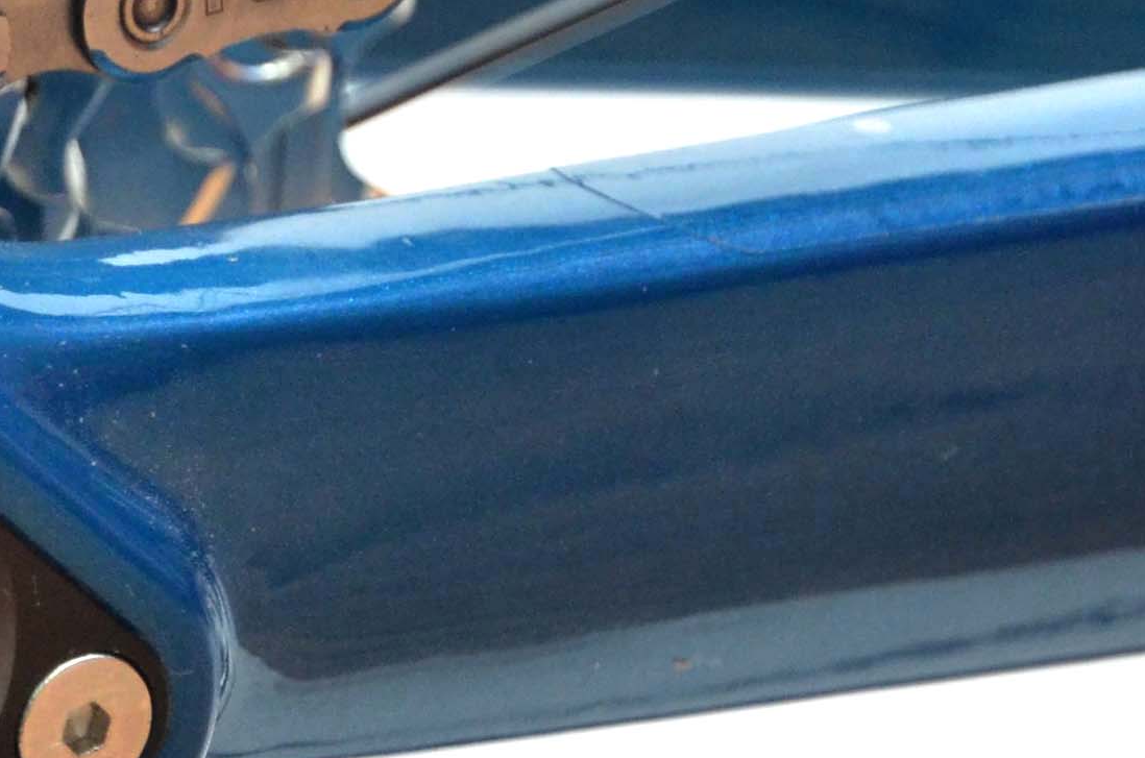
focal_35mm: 350
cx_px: -653
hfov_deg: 5.8
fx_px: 11108
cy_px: 516
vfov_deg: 3.9
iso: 1250
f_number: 5
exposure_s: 1/200
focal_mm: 52
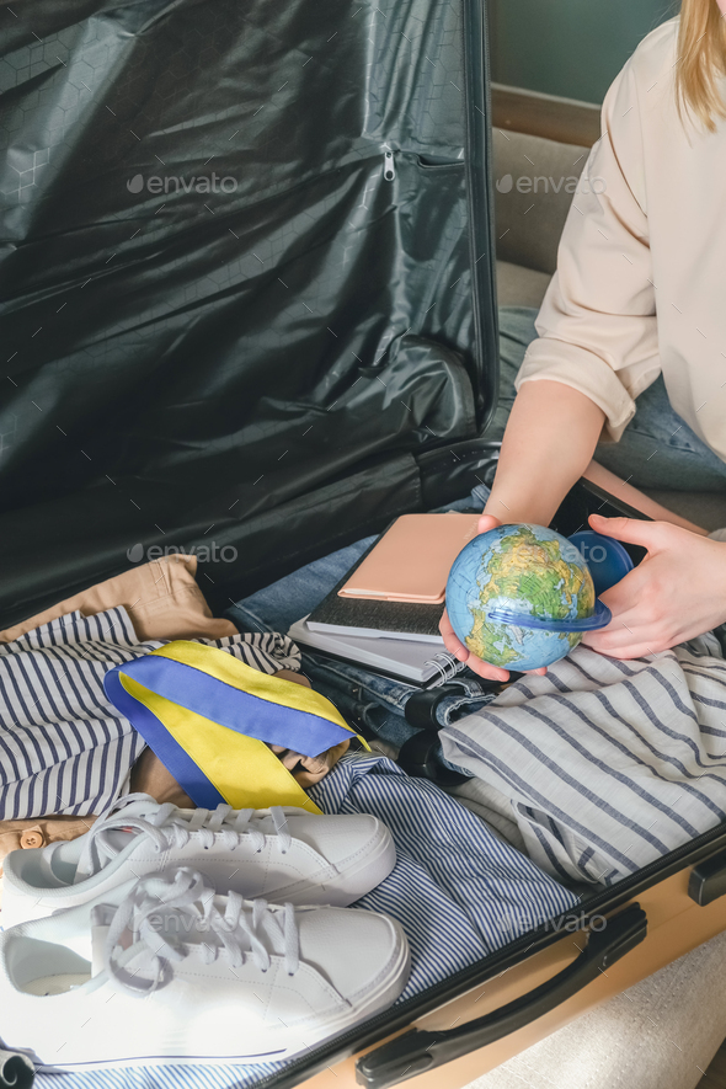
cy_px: 544
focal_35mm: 51
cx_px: 363
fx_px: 1543
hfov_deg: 26.5
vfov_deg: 38.9
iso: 250
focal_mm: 34.3
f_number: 4
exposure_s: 1/125
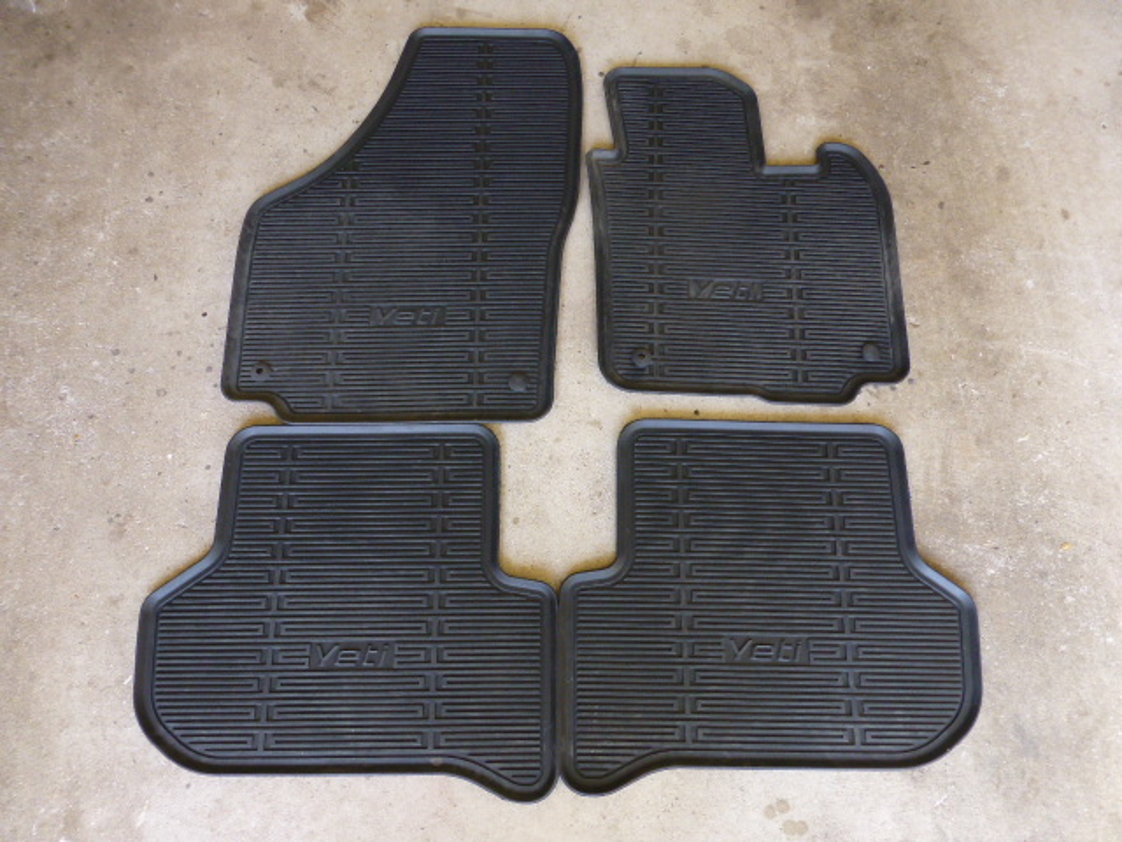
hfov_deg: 69.4
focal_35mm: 25
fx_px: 810
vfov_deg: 54.9
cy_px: 421
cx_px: 561
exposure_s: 1/60
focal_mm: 4.3
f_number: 3.3
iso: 250
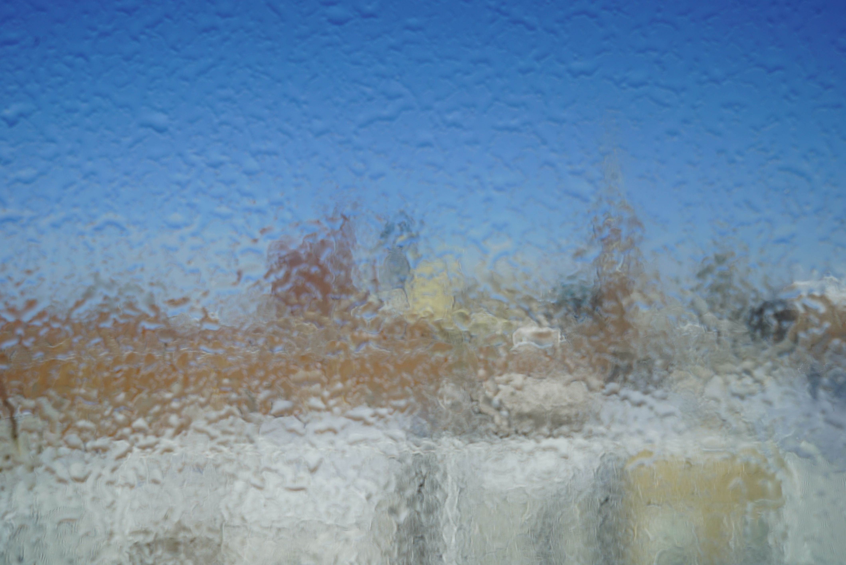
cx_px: 423
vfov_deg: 30.6
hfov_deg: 44.5
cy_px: 282
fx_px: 1035
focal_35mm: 44
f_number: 10
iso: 100
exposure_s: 1/500
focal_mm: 44
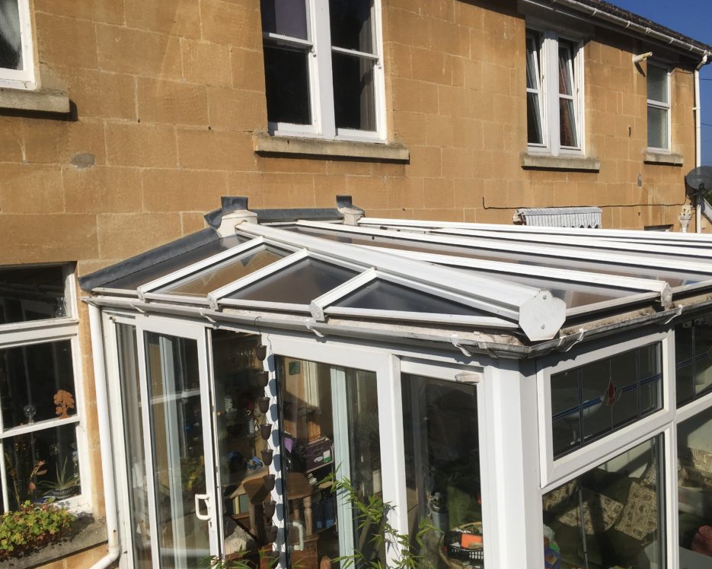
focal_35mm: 31
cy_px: 284
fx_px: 653
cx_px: 353
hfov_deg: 57.2
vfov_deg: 47.1
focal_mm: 4.15
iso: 25
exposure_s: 1/4525
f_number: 2.2
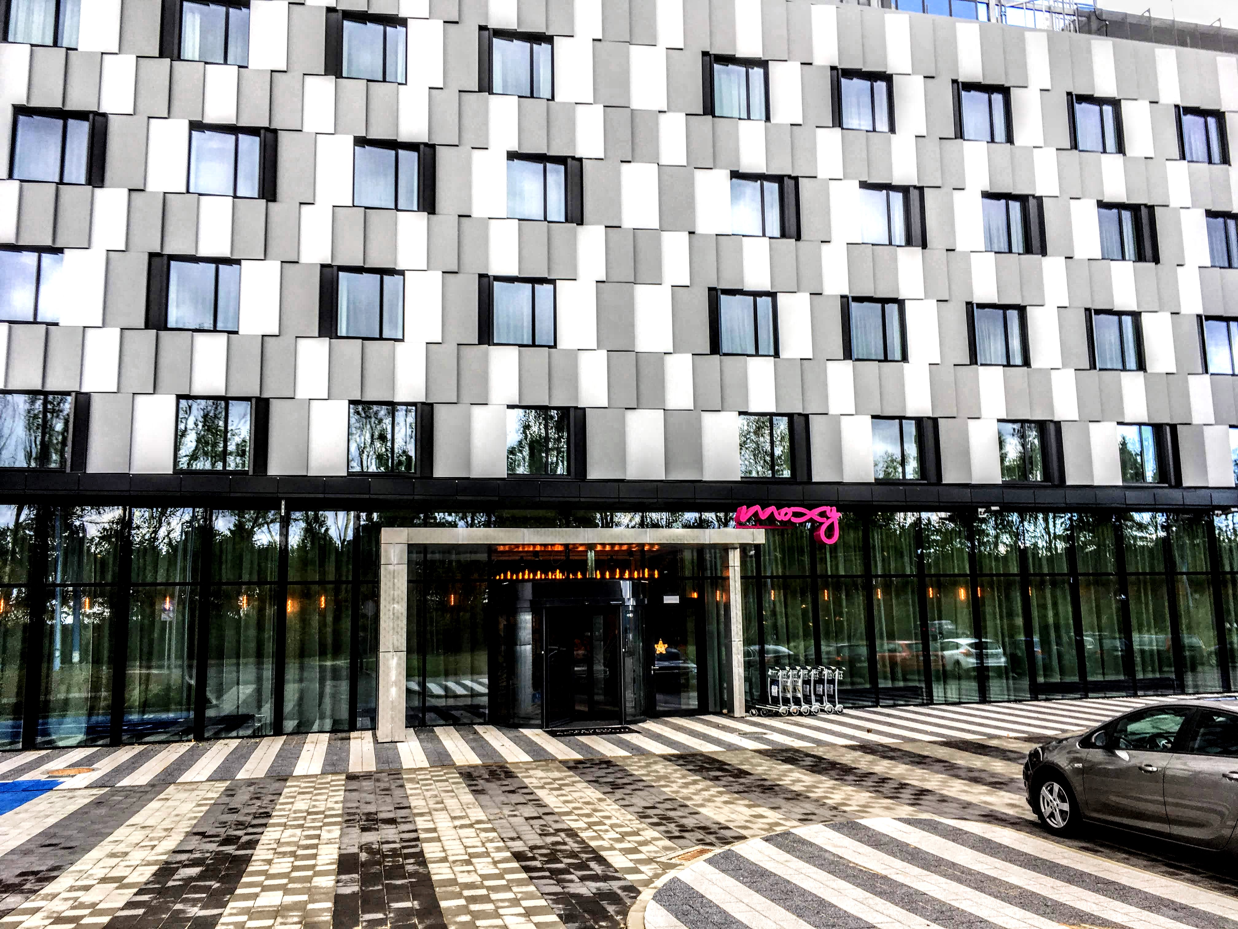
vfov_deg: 48.2
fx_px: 1037
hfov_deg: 61.7
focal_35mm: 29
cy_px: 464
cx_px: 619
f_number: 2.2
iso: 25
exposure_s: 1/207
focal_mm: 4.15
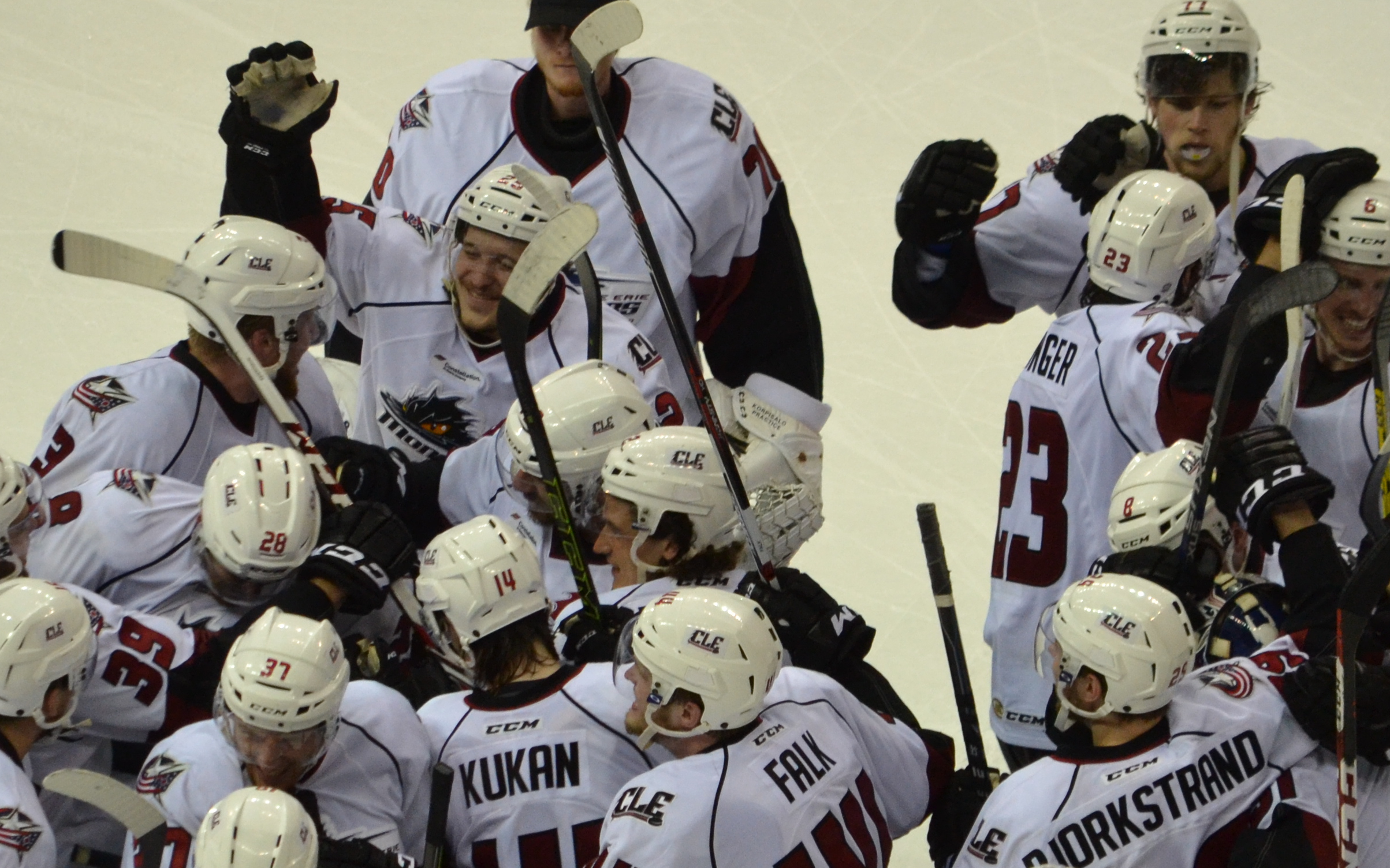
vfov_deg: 2.0
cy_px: 766
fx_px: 24394
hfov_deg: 3.3
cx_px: 696
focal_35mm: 644
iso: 1250
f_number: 5.3
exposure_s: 1/500
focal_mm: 220
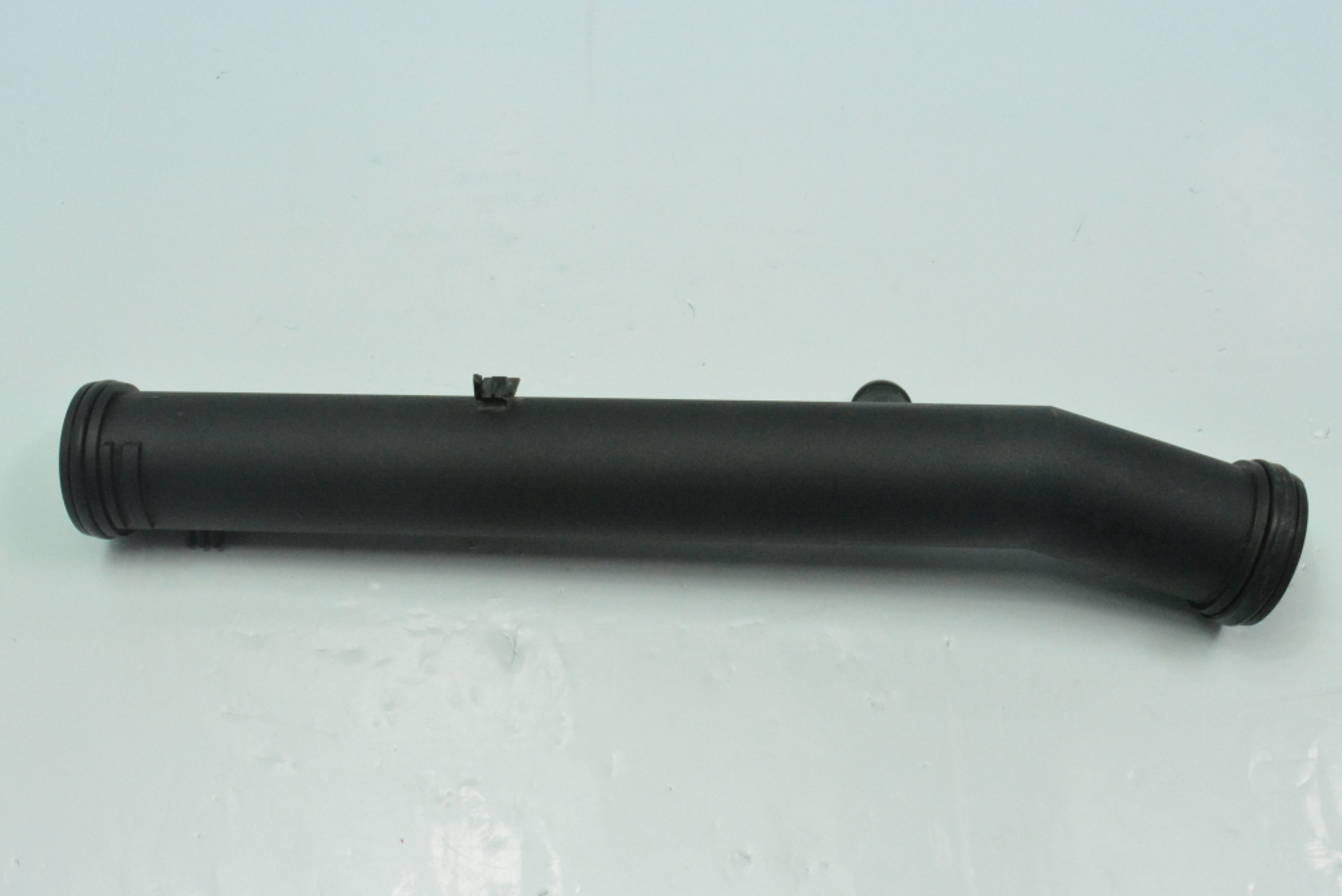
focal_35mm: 48
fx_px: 1772
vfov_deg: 28.4
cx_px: 667
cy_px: 454
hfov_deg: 41.5
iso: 6400
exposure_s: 1/250
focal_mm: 31
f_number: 25
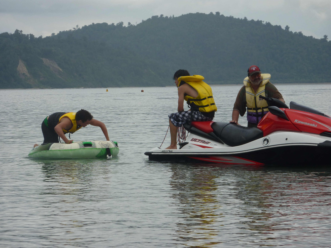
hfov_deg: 14.4
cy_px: 124
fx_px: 1310
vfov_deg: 10.8
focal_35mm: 137
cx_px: 166
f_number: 5
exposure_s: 1/500
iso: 80
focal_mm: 22.5
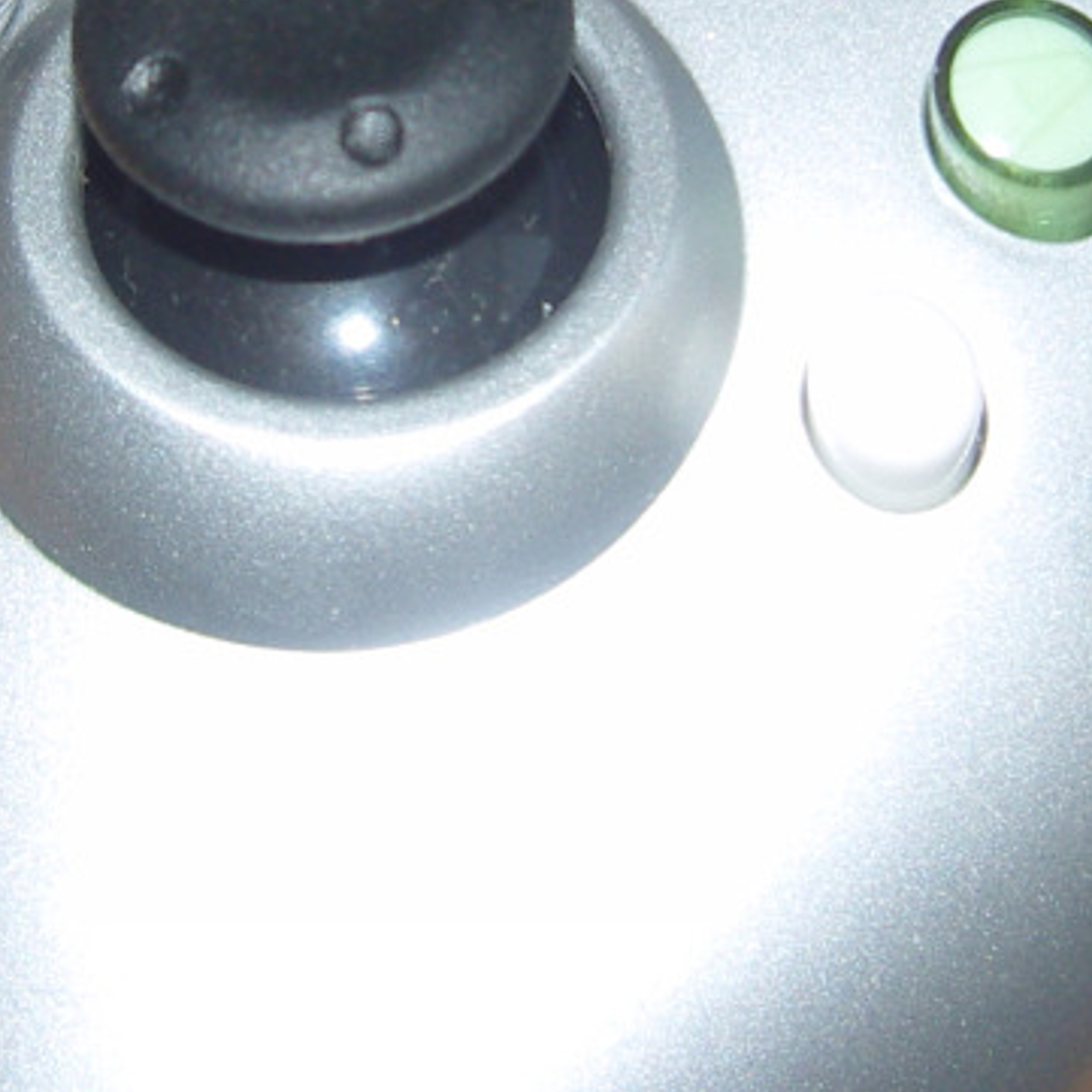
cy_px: 91
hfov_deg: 14.5
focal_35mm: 120
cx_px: 351
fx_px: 4283
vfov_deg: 14.4
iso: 100
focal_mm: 7.3
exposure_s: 1/40
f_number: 2.8
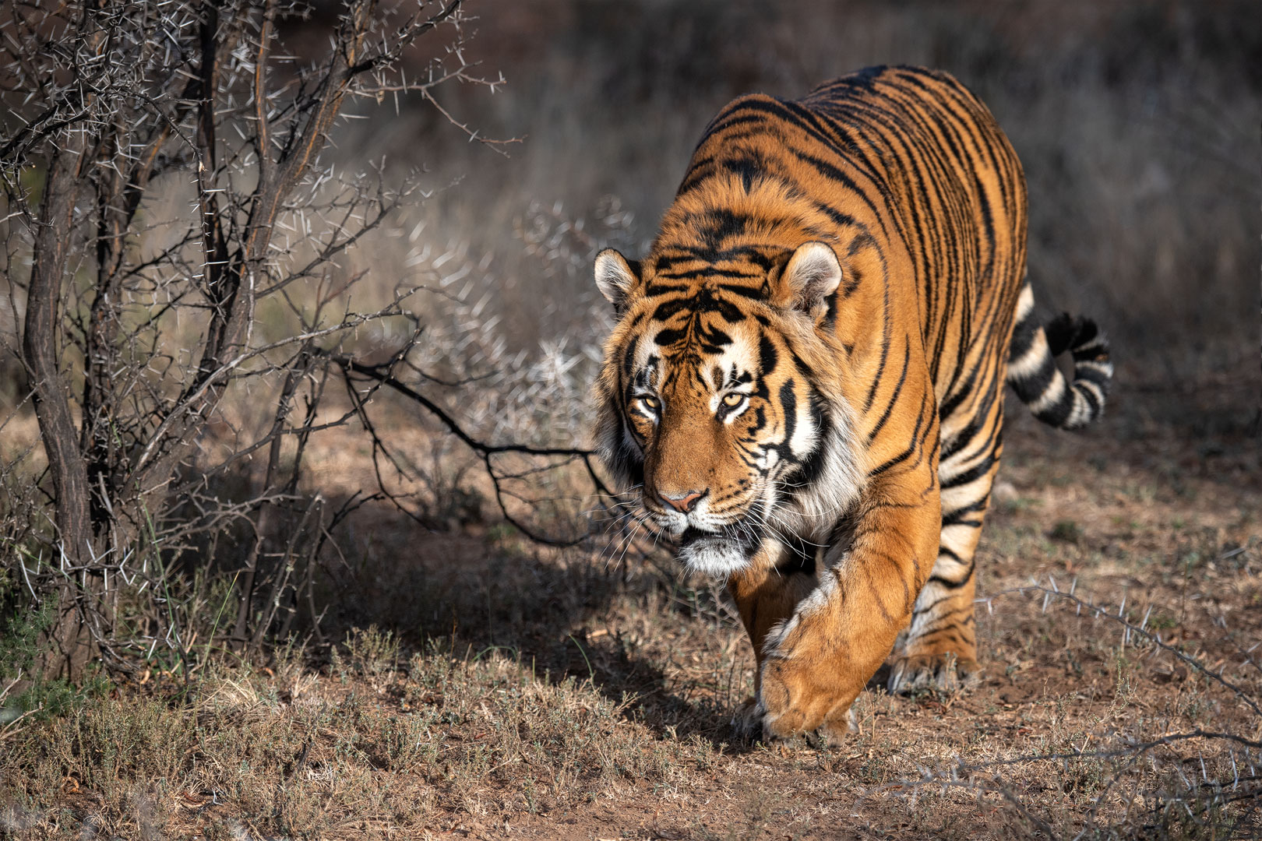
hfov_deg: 7.6
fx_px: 9464
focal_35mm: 270
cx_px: 631
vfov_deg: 5.1
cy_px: 420
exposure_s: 1/800
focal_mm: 270
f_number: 5.6
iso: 320
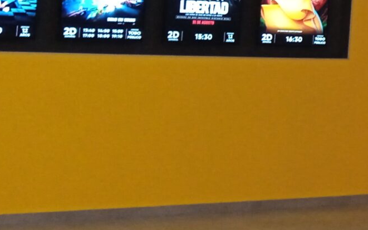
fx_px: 1153
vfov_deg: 11.1
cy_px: -55
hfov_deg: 15.6
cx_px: 652
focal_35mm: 115
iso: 365
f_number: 2.2
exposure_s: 1/25
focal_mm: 3.43
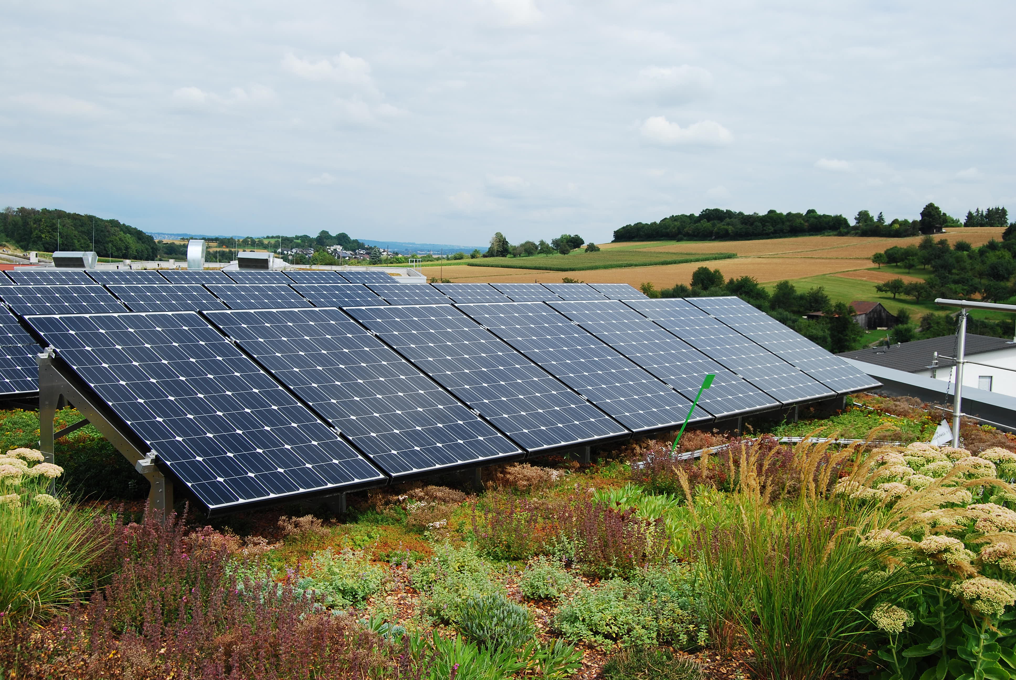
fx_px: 1102
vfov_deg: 34.3
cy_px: 340
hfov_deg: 49.5
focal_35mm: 39
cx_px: 508
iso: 100
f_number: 8
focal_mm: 26
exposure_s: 1/200
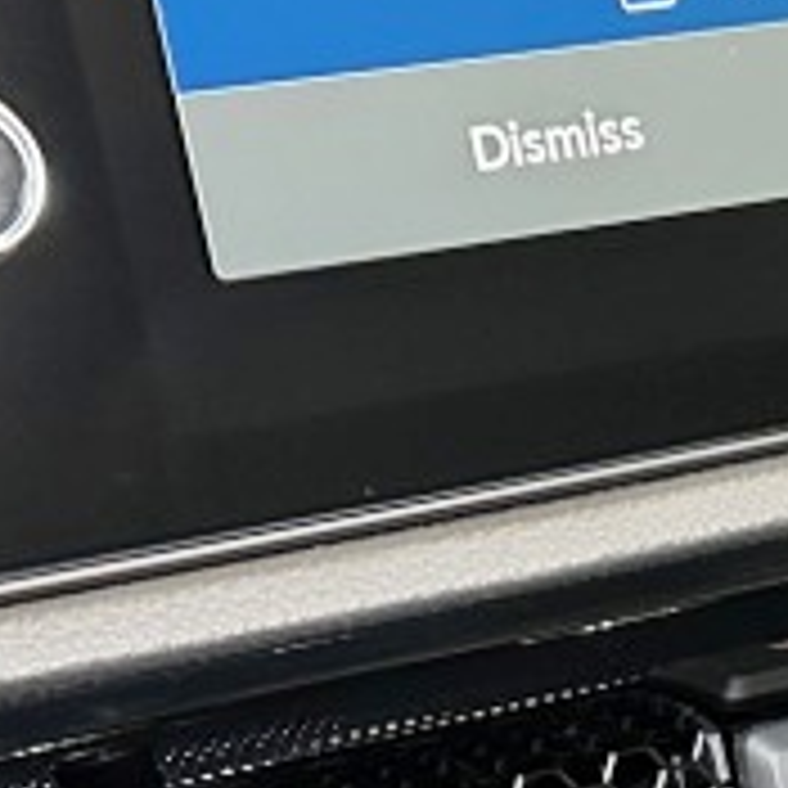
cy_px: 941
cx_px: 1175
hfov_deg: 13.3
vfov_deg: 13.7
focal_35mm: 124
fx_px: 3194
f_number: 1.78
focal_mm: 6.86
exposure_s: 1/40
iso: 1000
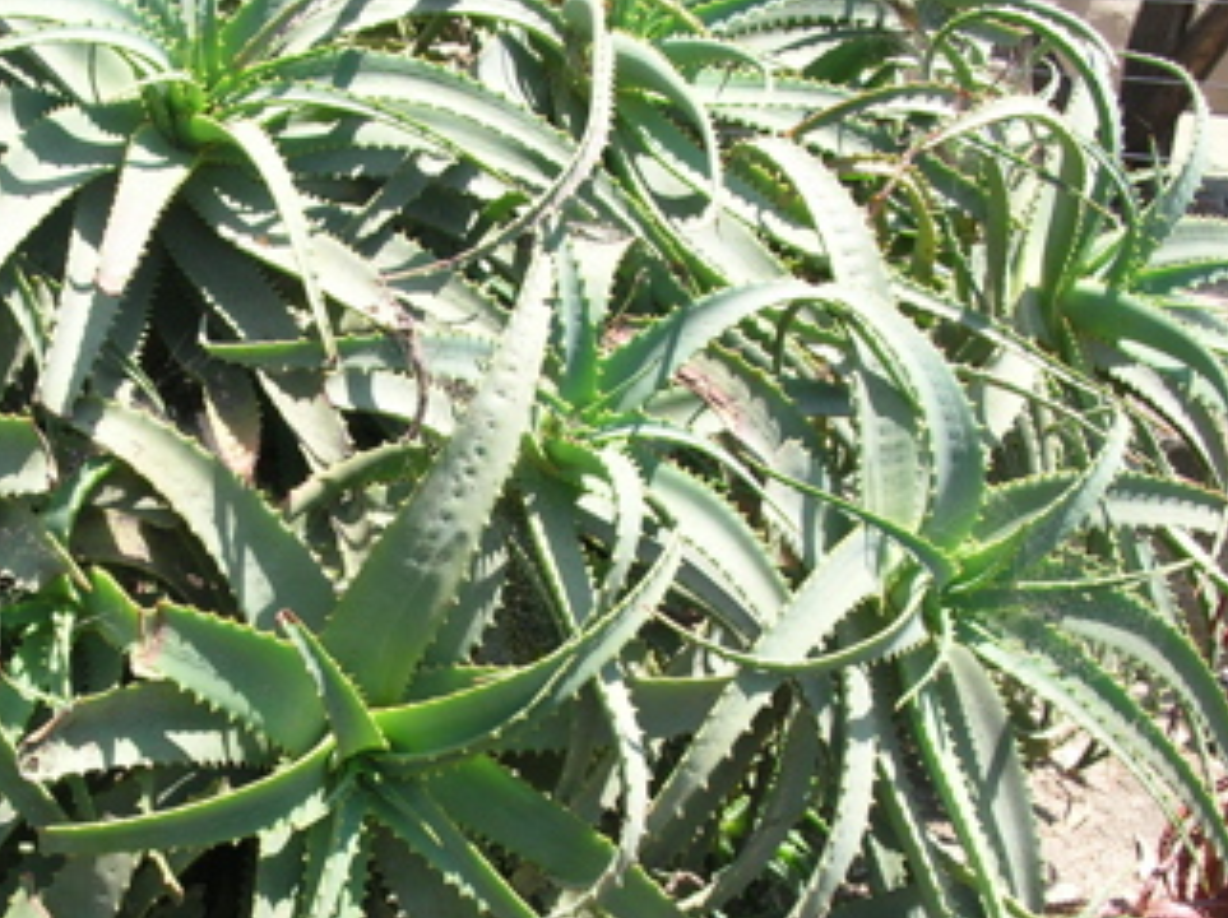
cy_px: 696
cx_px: 342
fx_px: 1984
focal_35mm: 56
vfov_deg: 25.7
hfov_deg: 33.8
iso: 50
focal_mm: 6
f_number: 3.7
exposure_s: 1/199
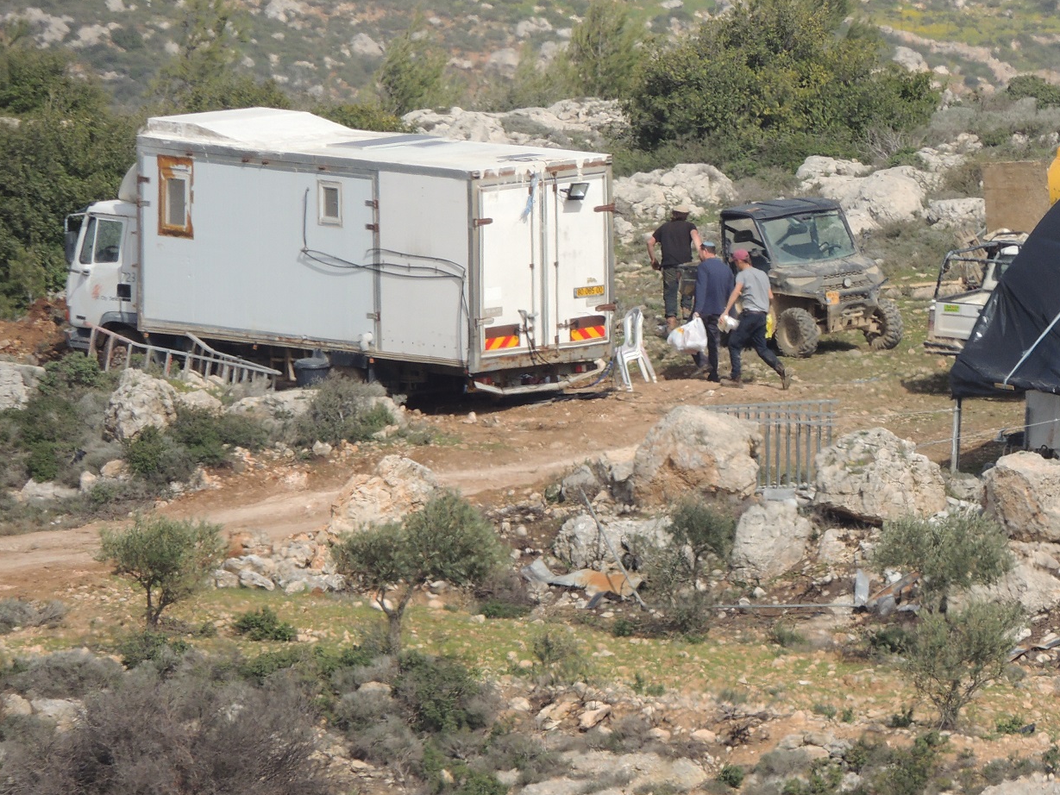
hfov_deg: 2.2
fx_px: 27562
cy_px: 538
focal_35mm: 900
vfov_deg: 1.7
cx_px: 734
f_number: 4.9
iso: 110
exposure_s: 1/800
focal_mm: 107
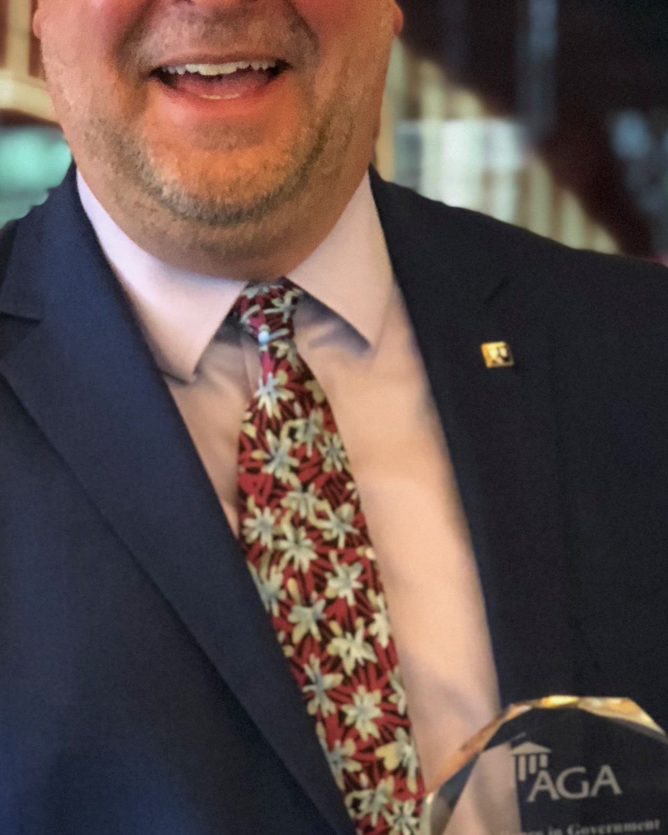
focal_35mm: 143
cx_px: 273
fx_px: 3534
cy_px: 636
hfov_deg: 10.8
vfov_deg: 13.4
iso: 1000
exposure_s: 1/60
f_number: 2.8
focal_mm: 6.6
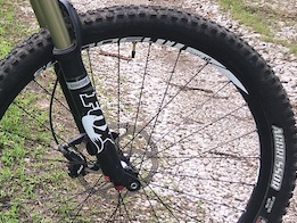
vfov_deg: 16.5
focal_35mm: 89
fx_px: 764
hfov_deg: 19.4
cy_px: 47
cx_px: -137
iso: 25
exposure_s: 1/329
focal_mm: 4.15
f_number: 2.2
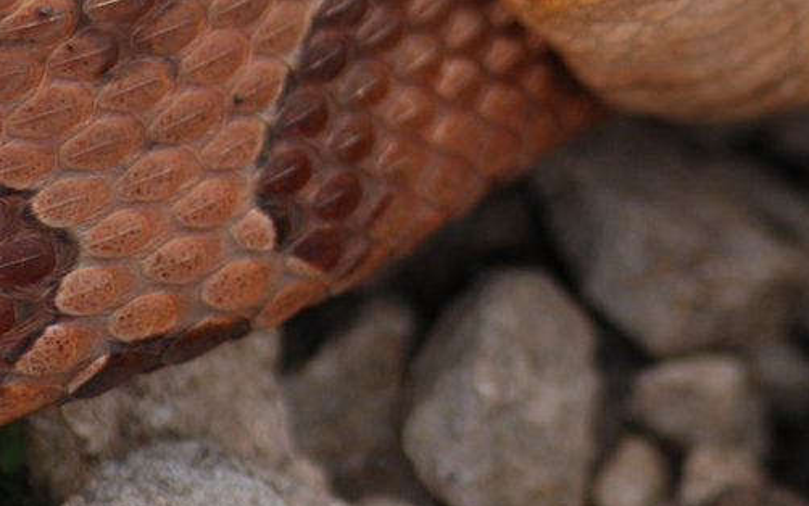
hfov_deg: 2.8
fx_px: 16826
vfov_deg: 1.7
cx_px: 545
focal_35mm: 763
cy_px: -61
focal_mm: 200
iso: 320
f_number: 5.6
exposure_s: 1/320
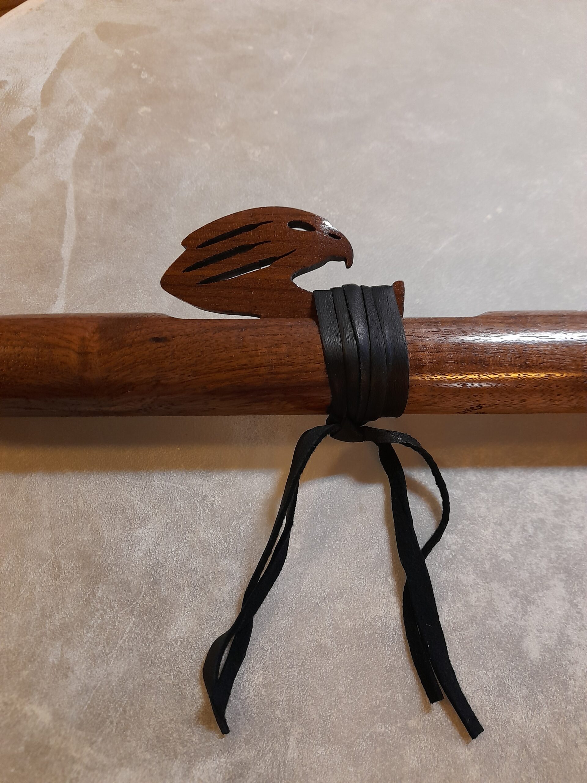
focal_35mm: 25
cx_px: 294
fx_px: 565
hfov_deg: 54.9
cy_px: 392
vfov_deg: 69.4
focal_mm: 4.6
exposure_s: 1/33
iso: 320
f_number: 2
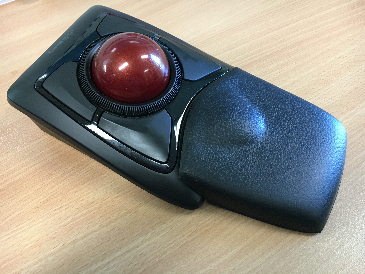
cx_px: 182
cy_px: 137
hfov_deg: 61.7
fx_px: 306
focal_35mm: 29
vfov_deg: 48.2
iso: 160
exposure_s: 1/33
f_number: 2.2
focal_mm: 4.15
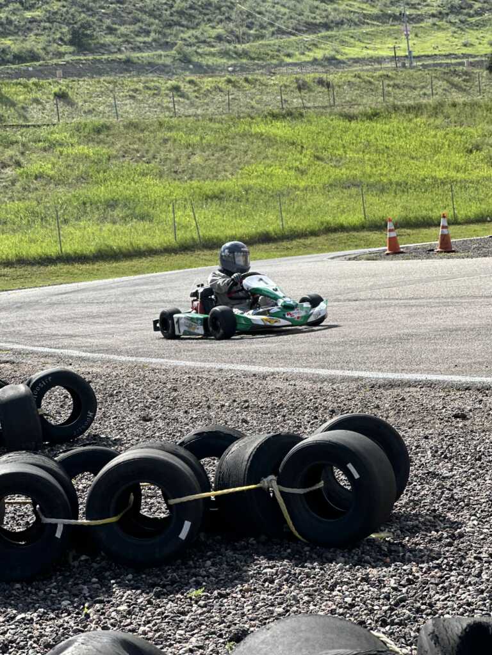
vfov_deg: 25.3
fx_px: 1459
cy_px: 328
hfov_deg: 19.1
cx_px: 246
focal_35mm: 77
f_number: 2.8
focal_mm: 9
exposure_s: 1/518
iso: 32
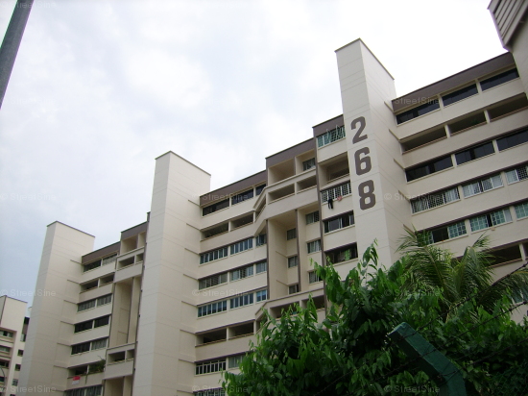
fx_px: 534
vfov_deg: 40.7
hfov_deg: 52.6
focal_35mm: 35
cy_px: 198
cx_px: 264
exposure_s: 1/706
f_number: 2.8
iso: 50
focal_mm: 5.95
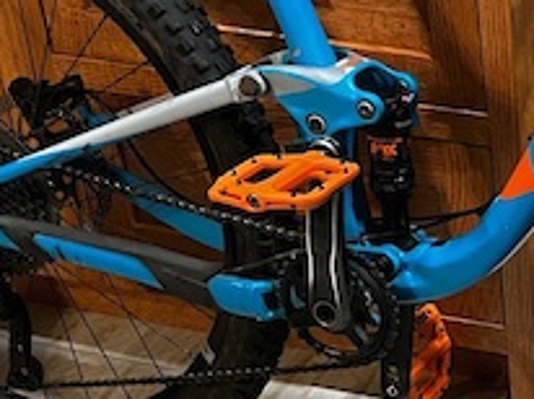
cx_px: 687
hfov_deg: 18.2
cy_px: 228
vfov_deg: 14.6
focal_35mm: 101
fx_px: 1556
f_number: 1.5
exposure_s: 1/30
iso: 500
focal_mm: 5.7
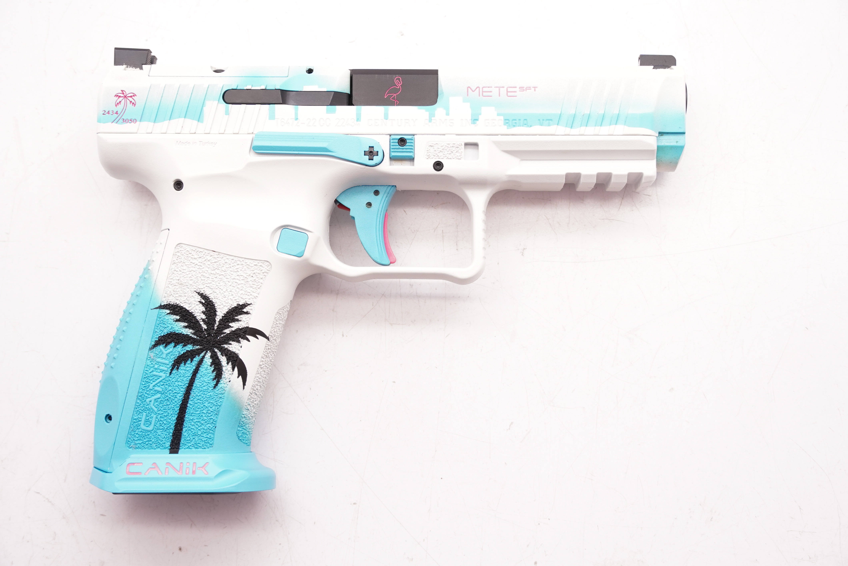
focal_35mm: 56
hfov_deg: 35.9
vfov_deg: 24.4
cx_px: 424
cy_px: 283
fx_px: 1308
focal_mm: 37
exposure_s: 1/125
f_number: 5.6
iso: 640
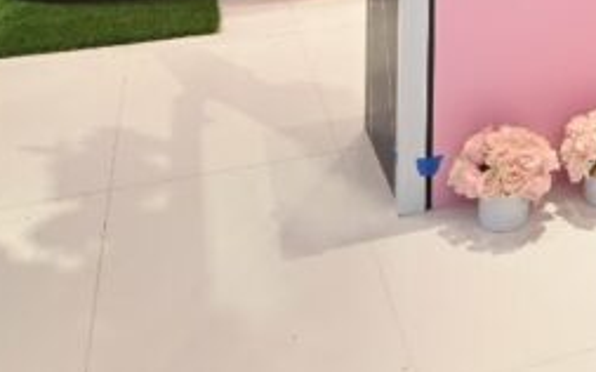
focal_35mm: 62
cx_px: 700
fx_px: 1007
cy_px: -317
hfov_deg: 28.9
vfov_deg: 16.9
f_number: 20
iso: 100
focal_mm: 15
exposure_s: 20
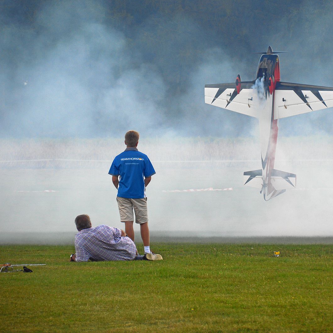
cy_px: 167
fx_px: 4190
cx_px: 206
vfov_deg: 4.6
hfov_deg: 4.6
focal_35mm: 385
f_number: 6.3
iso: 100
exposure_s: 1/800
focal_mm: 200
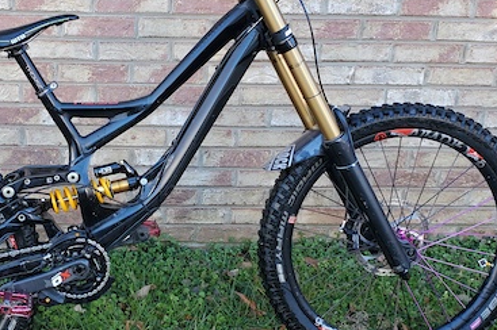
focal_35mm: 59
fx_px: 814
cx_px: 145
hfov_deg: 33.5
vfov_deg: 22.9
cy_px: 179
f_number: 2.4
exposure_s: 1/120
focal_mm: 4.3
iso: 100
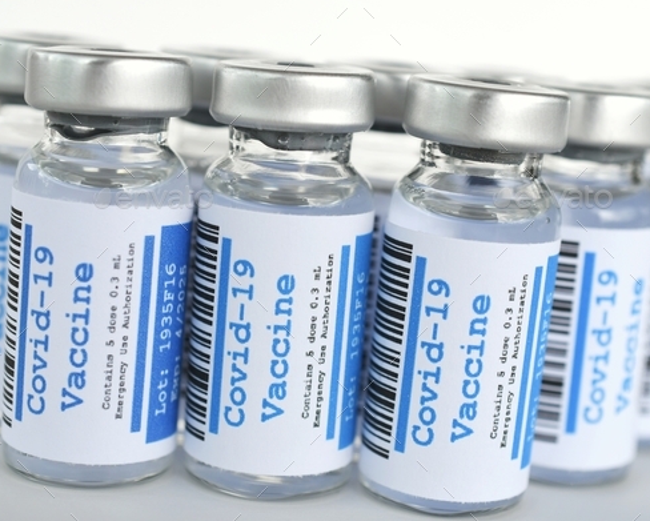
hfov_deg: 27.9
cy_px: 260
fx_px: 1309
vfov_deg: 22.5
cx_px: 349
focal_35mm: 68
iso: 200
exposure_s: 1/250
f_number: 5.6
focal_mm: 40
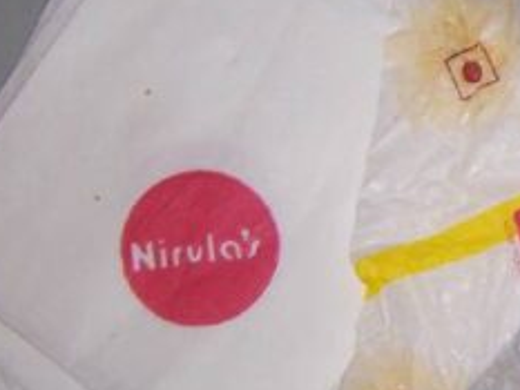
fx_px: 1743
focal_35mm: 116
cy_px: 101
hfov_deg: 15.8
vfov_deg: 12.7
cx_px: 734
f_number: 2.8
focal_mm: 6
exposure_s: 1/60
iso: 100
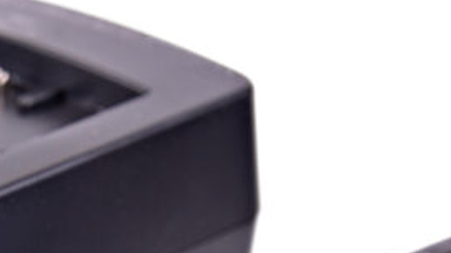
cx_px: 7
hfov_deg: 4.9
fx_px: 5210
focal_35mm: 436
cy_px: 390
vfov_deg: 2.8
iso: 100
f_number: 8
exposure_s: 1/250
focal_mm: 98
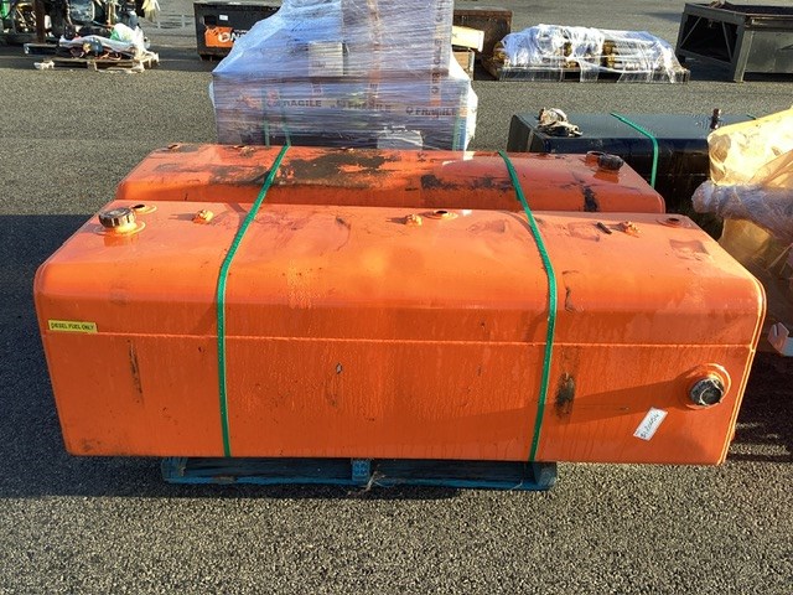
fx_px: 710
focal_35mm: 31
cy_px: 298
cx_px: 396
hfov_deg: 58.4
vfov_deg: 45.4
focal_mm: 3.3
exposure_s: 1/163
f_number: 2.4
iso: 25
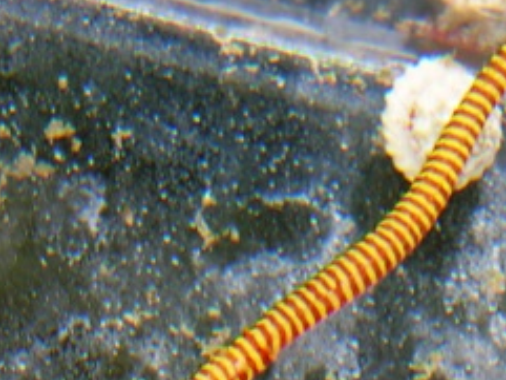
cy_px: 252
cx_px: 399
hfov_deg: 15.1
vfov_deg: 11.4
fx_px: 1901
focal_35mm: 130
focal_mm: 11.7
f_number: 6.6
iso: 50
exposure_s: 1/60.1
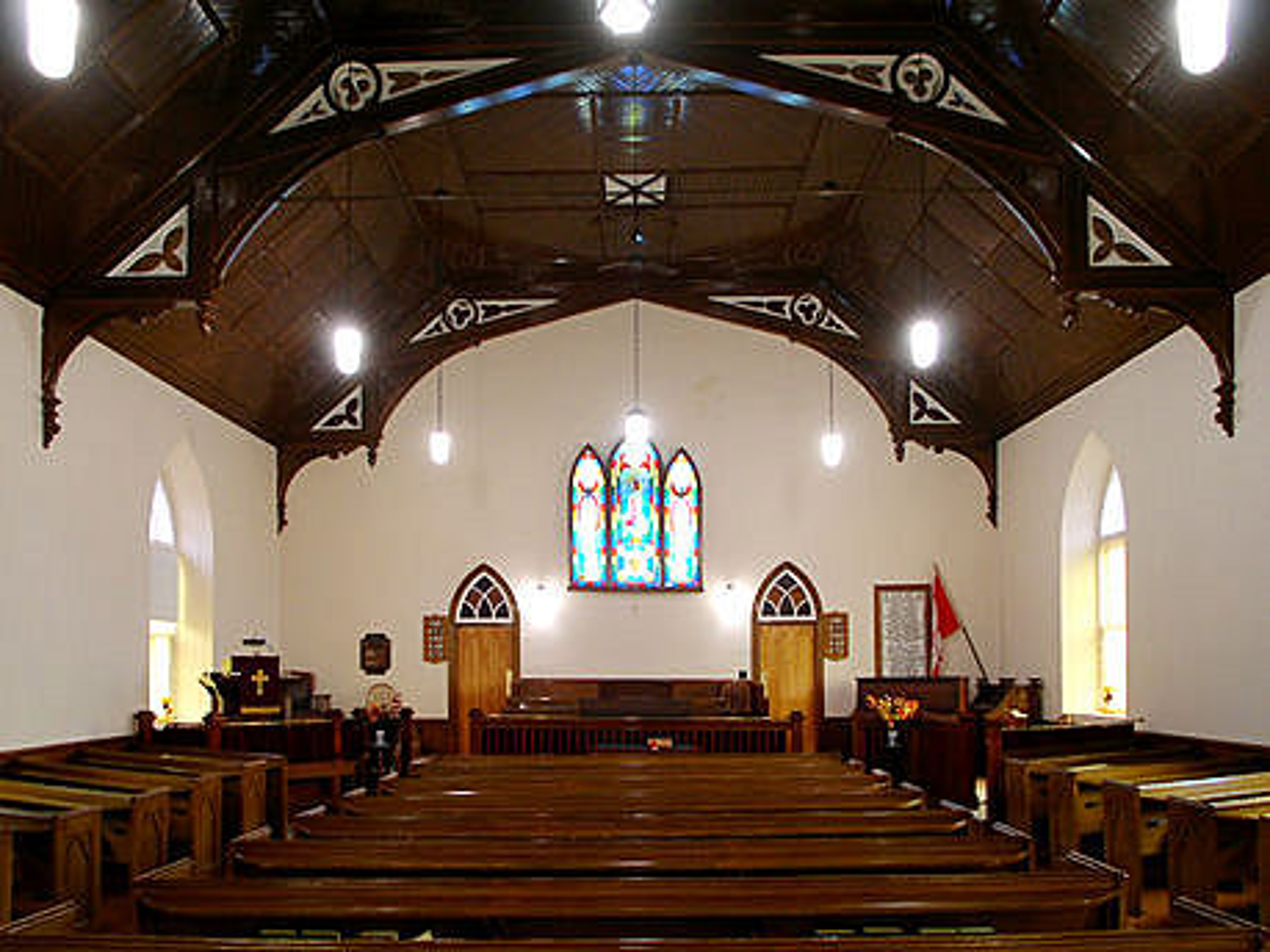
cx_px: 635
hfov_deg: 49.0
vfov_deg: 37.7
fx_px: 1394
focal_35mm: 38
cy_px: 476
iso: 100
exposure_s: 1/5.1
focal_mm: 8
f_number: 2.8
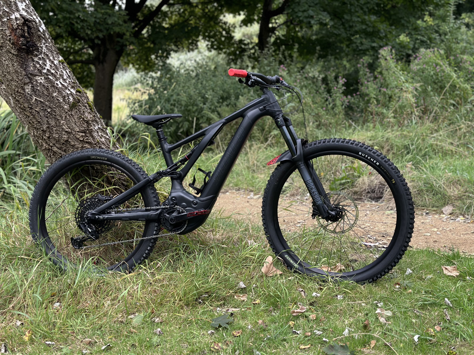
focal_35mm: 48
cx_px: 237
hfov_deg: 39.7
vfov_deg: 30.3
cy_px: 178
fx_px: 657
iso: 80
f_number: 1.78
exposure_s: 1/501
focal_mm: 6.86
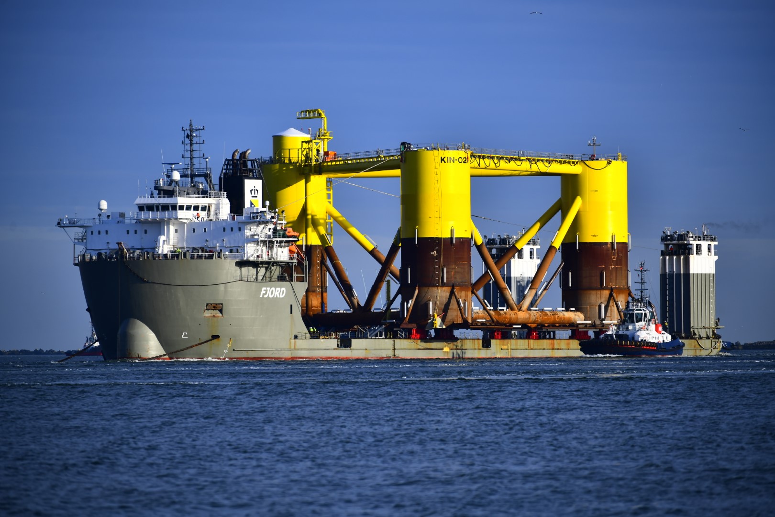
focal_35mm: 220
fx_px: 4736
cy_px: 258
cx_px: 388
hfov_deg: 9.4
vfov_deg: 6.2
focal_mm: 220
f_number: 5.3
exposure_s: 1/1250
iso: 160
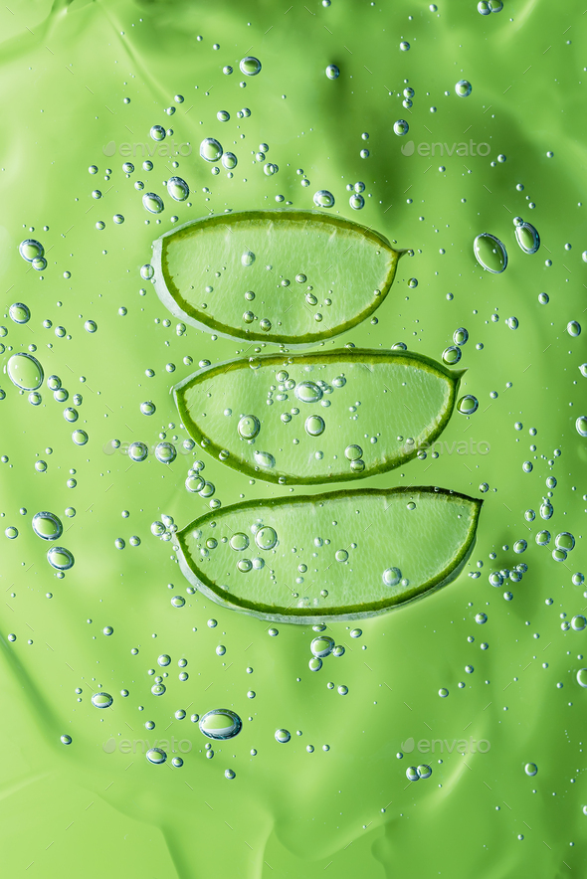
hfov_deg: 15.2
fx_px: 2199
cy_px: 440
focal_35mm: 90
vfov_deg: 22.6
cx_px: 294
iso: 160
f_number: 13
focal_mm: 90
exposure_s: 1/160
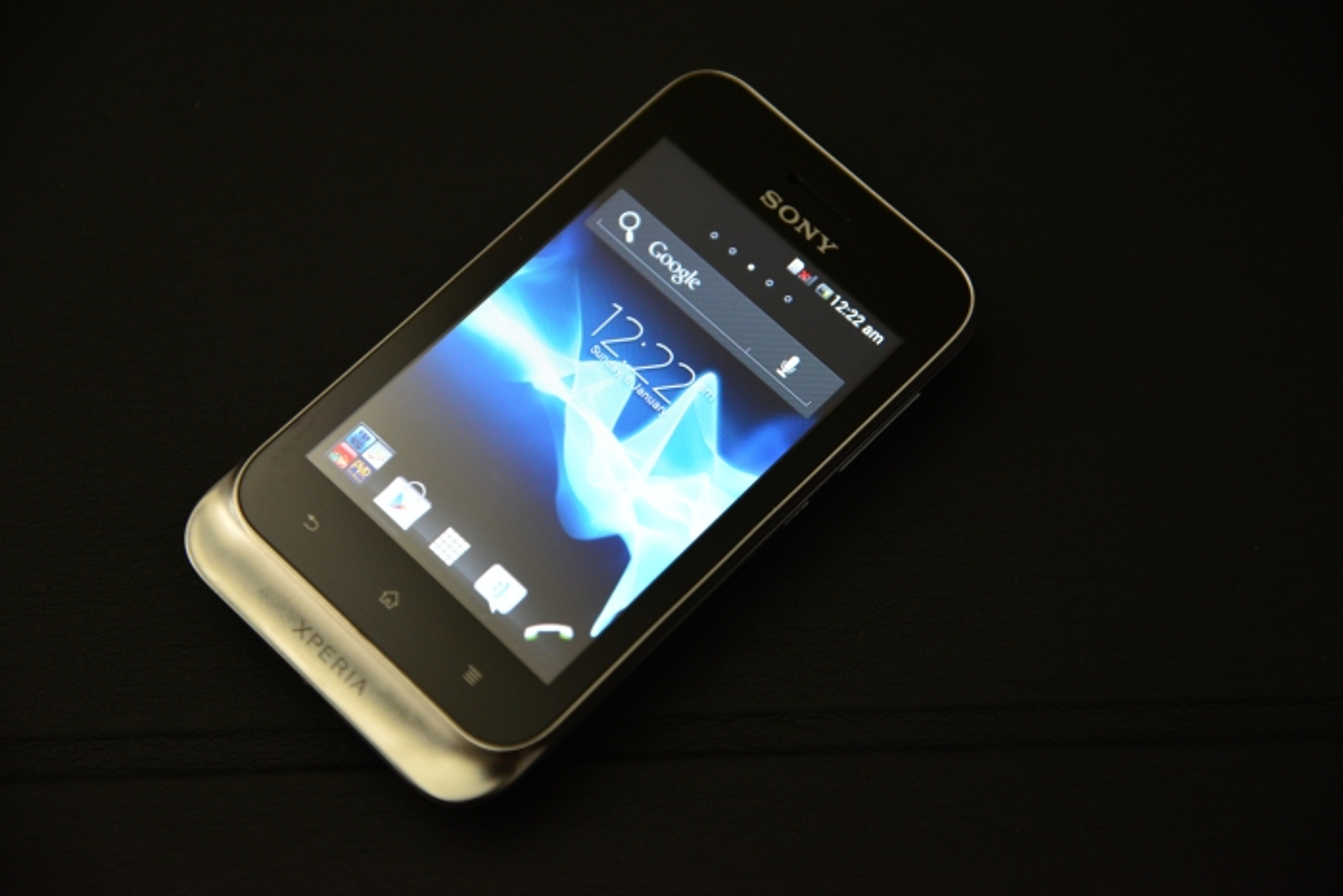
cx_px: 672
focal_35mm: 85
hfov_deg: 23.9
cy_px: 448
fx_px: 3171
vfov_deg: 16.1
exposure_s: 1/80
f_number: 4.5
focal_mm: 85
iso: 1000
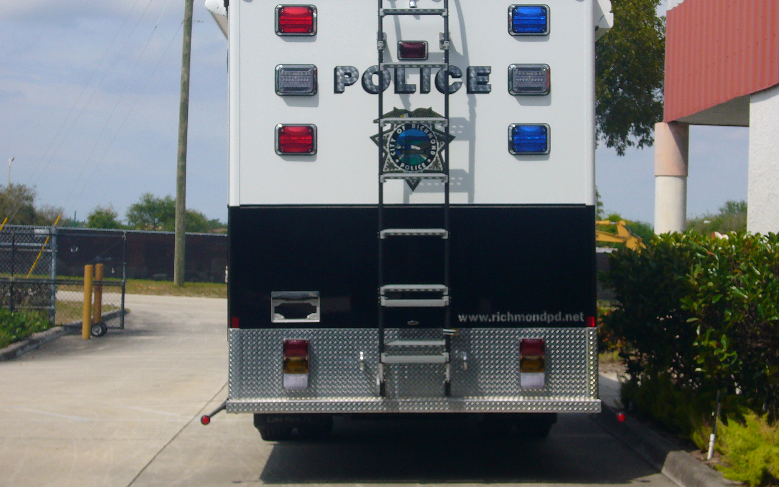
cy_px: 194
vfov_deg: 16.7
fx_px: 1656
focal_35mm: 78
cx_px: 389
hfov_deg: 26.5
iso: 80
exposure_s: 1/200
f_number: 9
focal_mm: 12
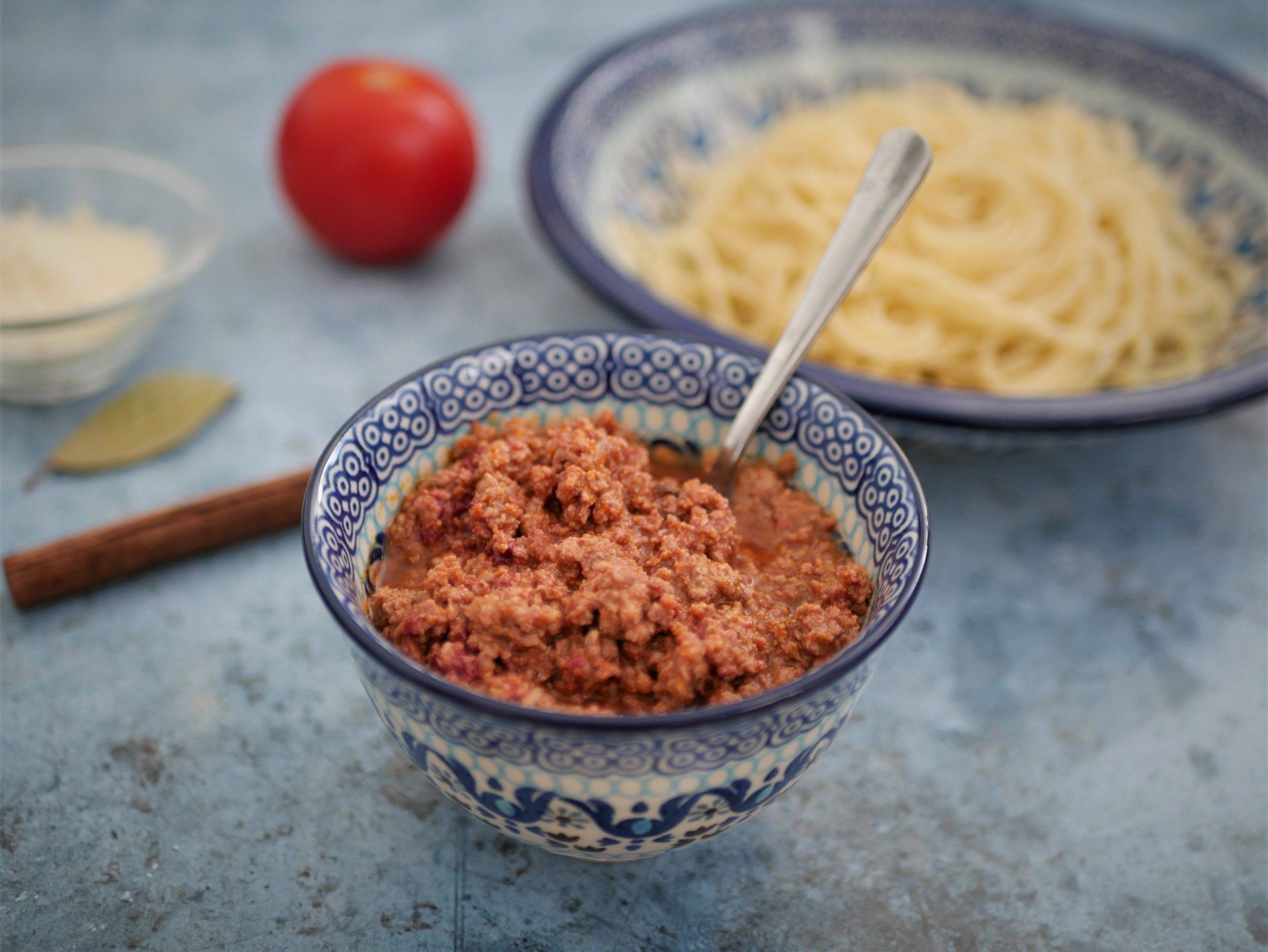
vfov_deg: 29.1
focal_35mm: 50
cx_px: 634
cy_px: 476
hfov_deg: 38.2
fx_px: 1832
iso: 200
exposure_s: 1/160
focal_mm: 25
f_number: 1.7
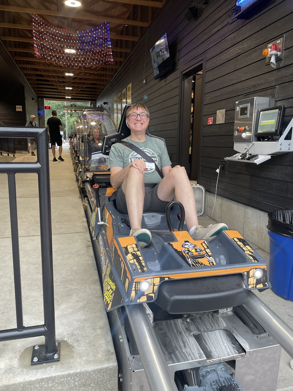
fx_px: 293
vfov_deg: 67.3
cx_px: 146
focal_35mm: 26
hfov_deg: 53.1
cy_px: 196
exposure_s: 1/60
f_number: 1.6
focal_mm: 4.2
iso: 80
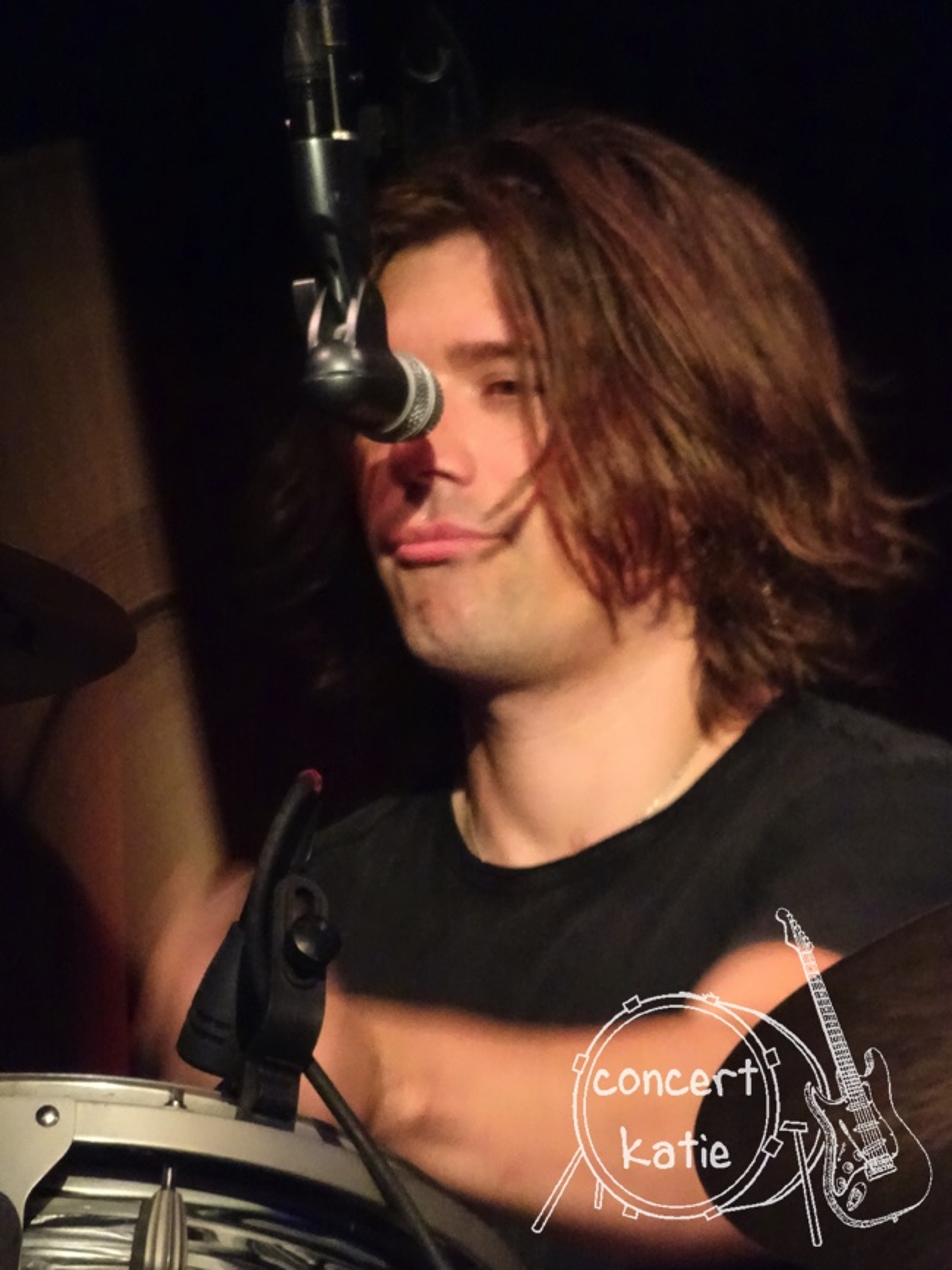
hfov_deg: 2.3
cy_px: 635
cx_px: 476
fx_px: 23327
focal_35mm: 636
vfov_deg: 3.1
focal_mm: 108.62
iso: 3200
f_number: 6.3
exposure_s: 1/50
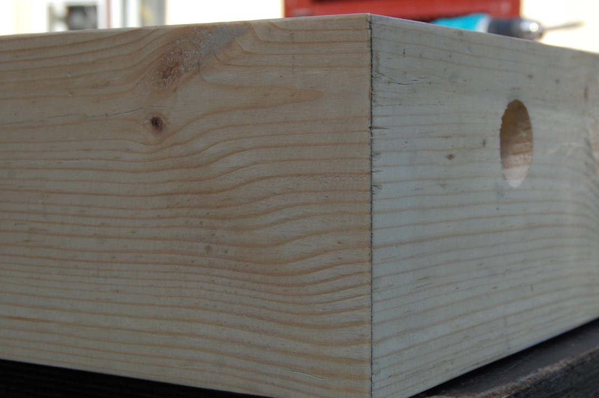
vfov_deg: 19.2
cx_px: 380
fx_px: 1180
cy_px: 212
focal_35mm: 71
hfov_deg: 28.4
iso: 200
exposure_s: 1/200
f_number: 8
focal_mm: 32
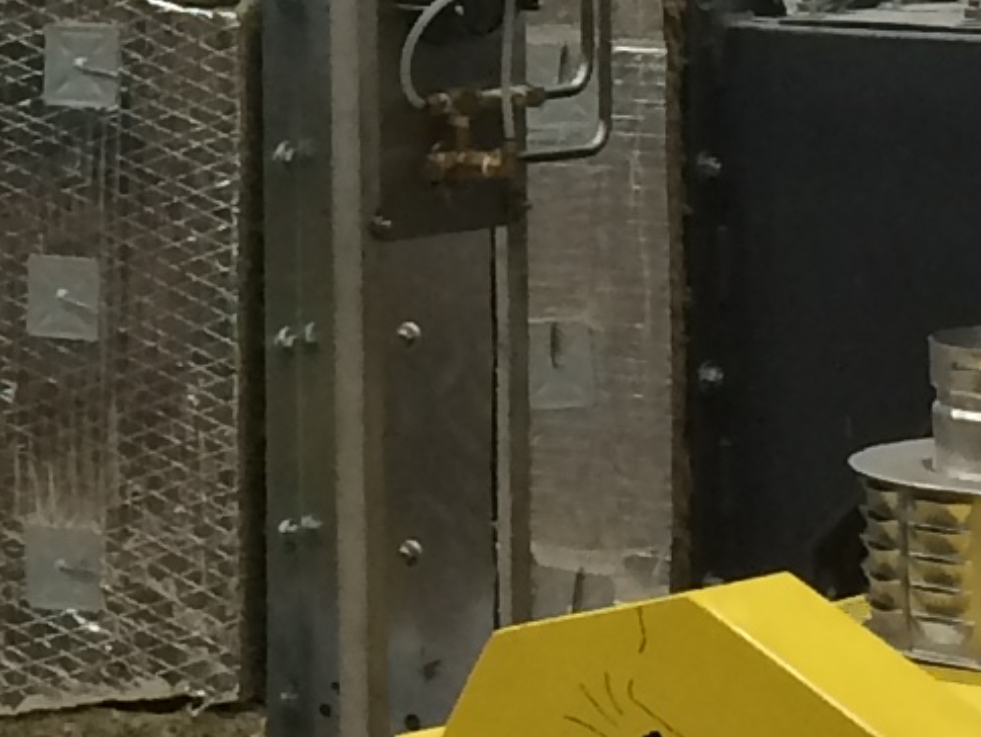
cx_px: -356
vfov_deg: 7.4
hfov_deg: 9.9
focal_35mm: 195
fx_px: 5528
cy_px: -607
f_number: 2.2
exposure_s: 1/30
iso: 32
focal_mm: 4.15
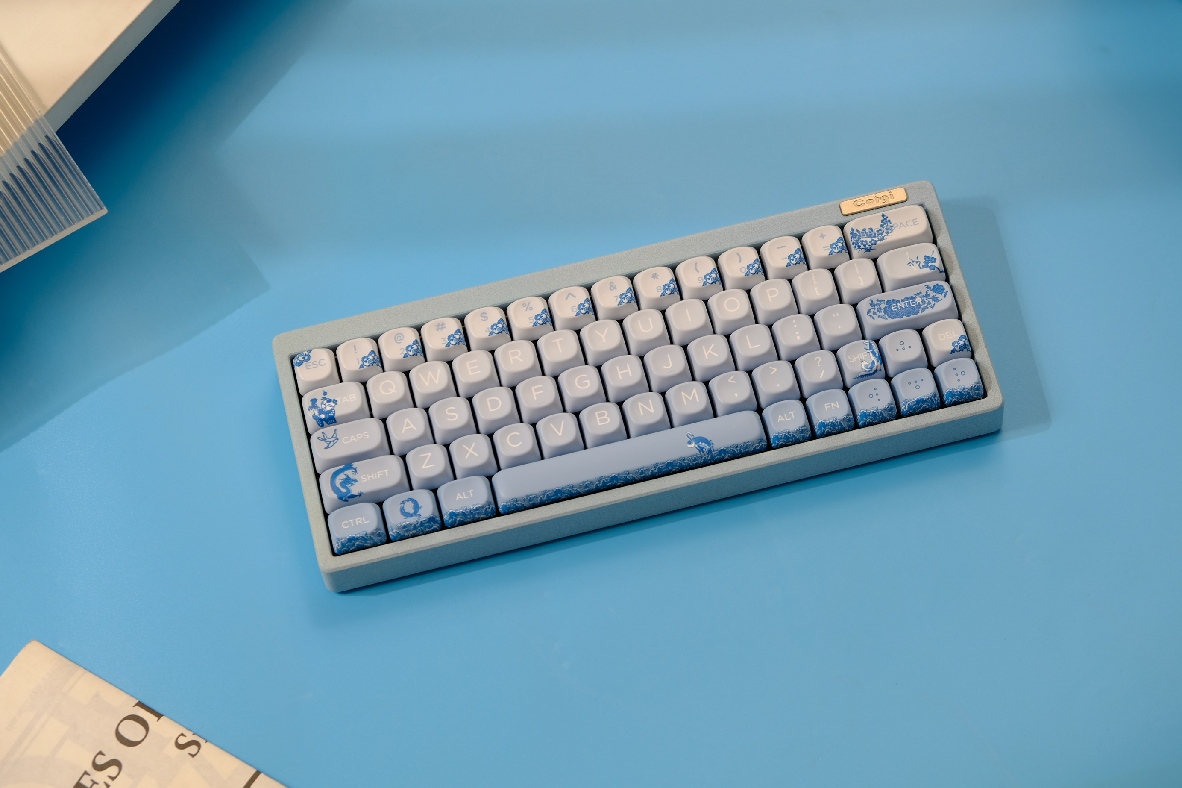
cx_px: 593
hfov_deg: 22.6
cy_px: 363
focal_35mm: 90
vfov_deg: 15.2
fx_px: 2954
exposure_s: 1/30
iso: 200
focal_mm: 55
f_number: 4.5
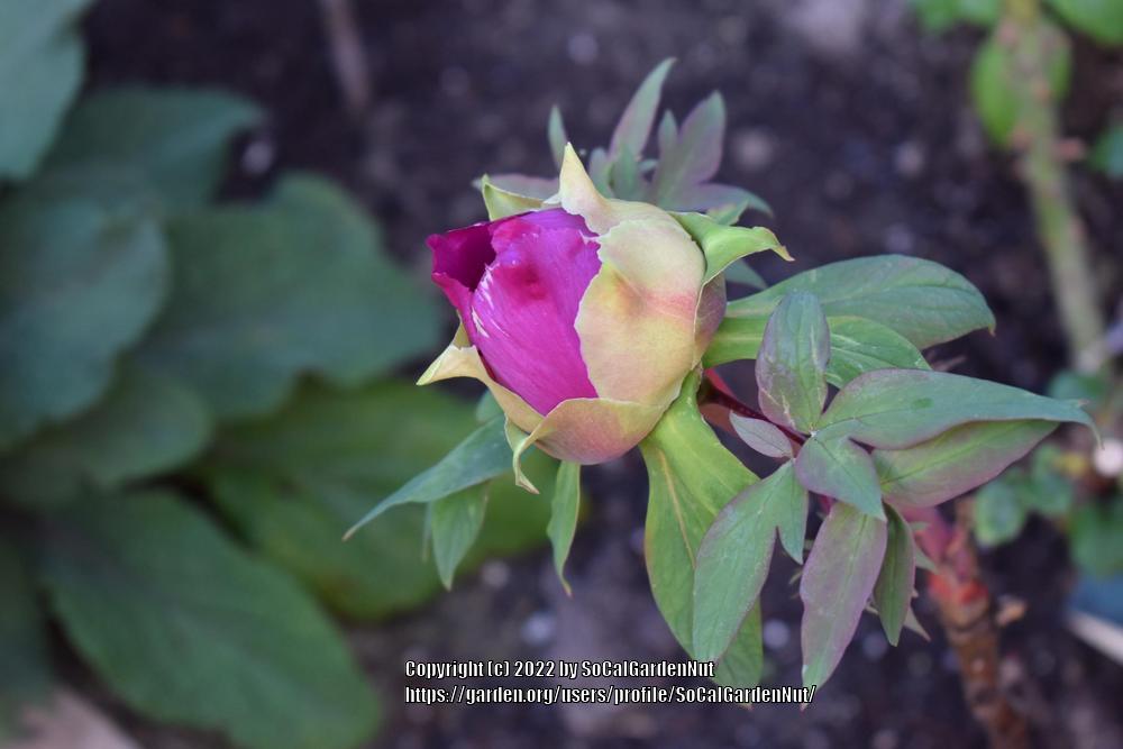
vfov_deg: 16.6
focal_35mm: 82
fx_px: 2574
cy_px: 374
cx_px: 562
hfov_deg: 24.6
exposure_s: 1/125
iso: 800
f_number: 5.6
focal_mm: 55
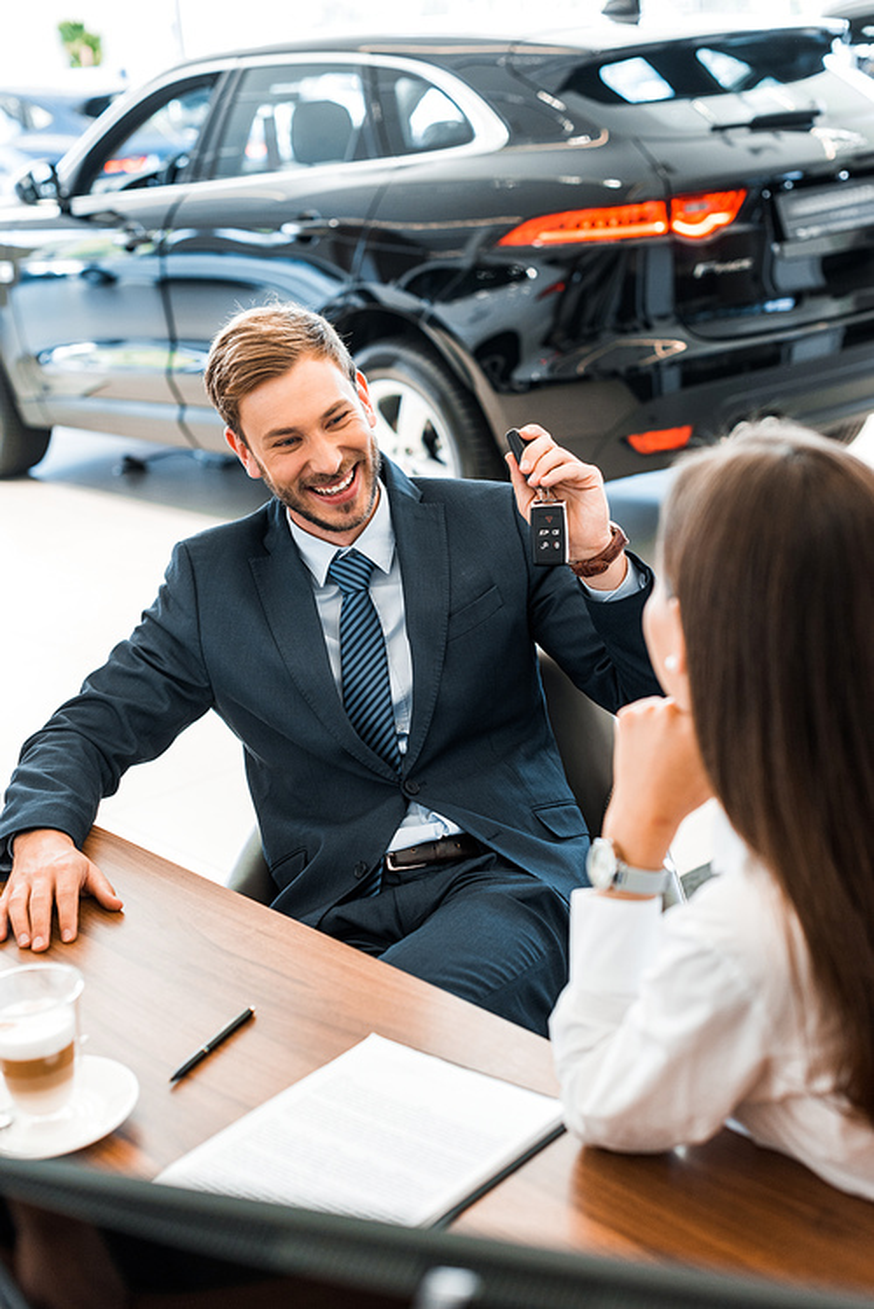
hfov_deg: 27.0
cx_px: 437
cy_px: 654
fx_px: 1819
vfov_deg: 39.6
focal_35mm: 50
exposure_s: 1/160
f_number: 3.5
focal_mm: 50
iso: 500
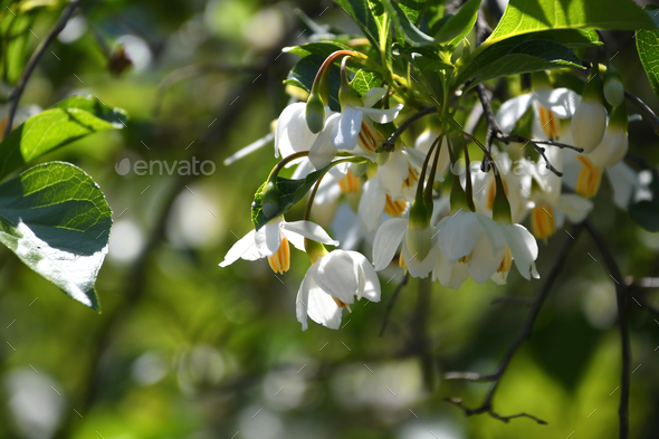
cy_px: 220
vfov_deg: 3.1
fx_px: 8235
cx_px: 330
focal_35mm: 450
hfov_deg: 4.6
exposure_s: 1/640
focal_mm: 300
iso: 200
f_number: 6.3
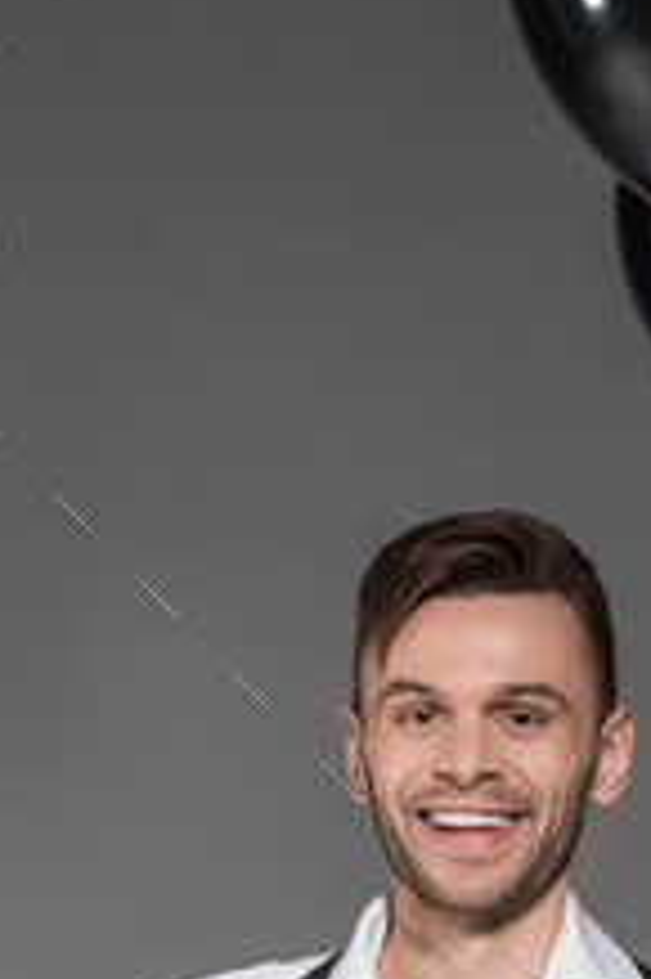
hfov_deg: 6.8
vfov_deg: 9.8
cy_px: 1554
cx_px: 453
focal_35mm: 203
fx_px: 5515
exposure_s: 1/160
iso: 125
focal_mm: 50
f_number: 7.1
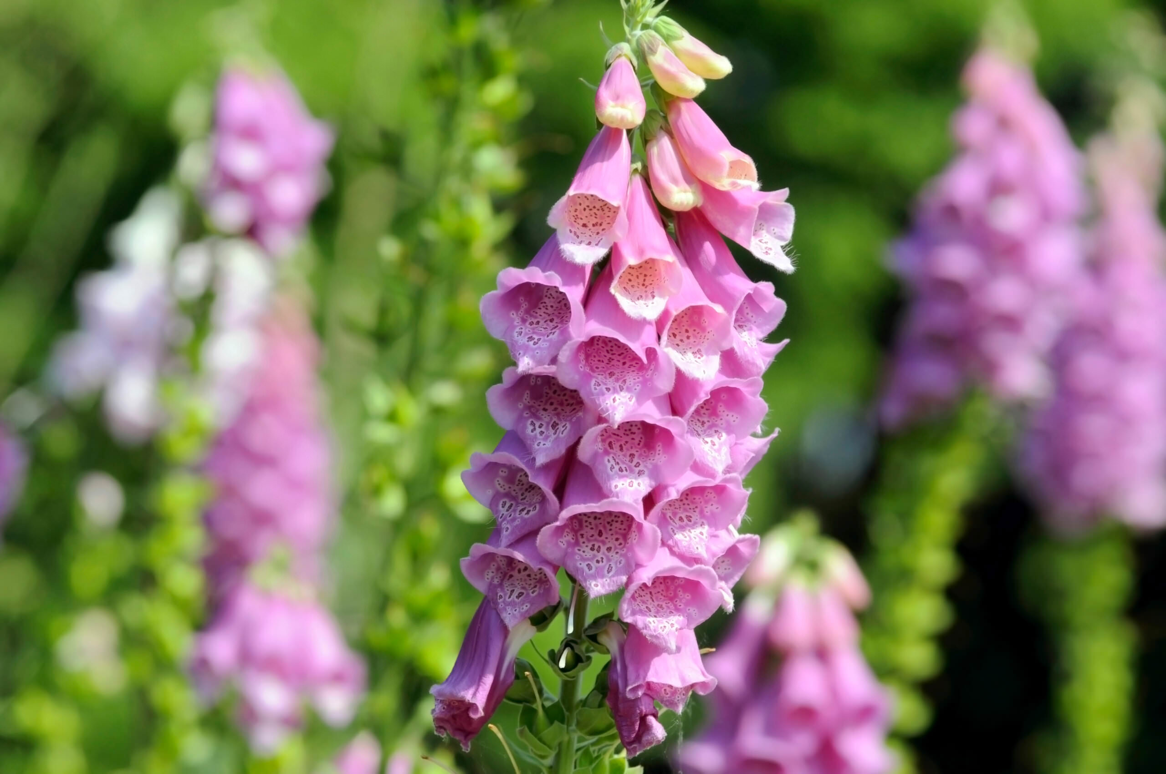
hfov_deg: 13.1
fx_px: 5095
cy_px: 387
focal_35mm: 158
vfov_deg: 8.7
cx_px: 583
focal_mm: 105
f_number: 5
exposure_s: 1/800
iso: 320
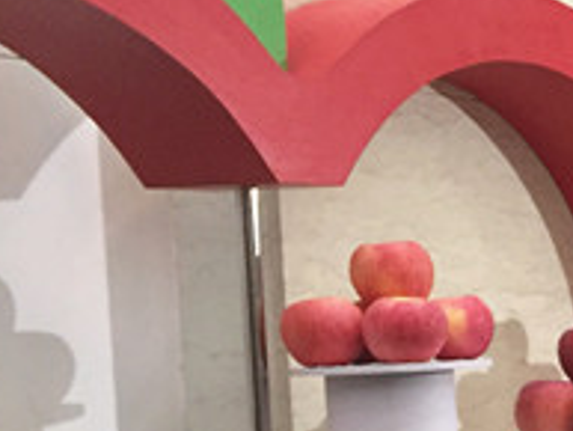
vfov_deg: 12.1
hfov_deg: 14.0
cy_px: 487
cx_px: 1119
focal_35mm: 120
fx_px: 1988
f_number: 2.2
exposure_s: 1/33
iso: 160
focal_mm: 4.15
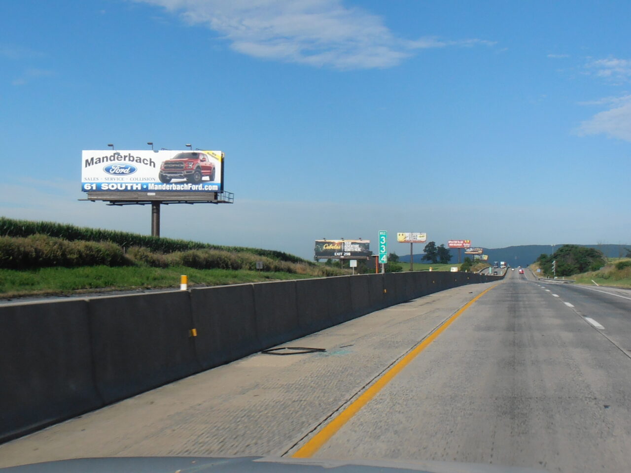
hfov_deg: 33.8
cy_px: 236
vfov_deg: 25.7
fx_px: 1039
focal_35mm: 57
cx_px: 316
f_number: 11
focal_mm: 10.04
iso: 250
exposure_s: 1/400
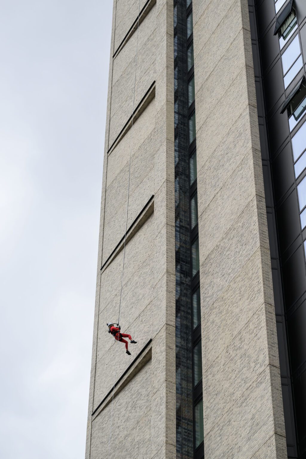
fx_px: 1275
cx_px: 153
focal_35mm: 100
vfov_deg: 20.4
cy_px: 230
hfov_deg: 13.7
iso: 400
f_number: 6.3
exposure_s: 1/1000
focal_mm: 100
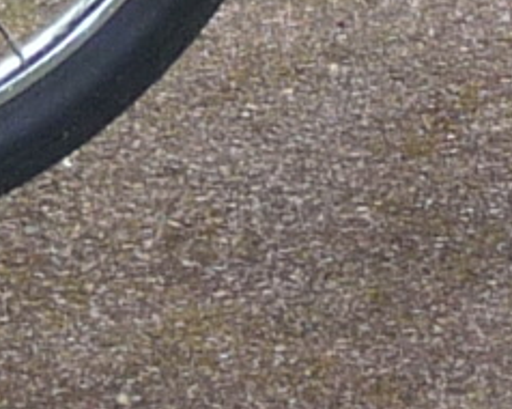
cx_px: 699
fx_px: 4966
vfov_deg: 4.5
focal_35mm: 328
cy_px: -779
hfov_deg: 5.9
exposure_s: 1/30
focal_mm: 5
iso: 100
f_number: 3.4
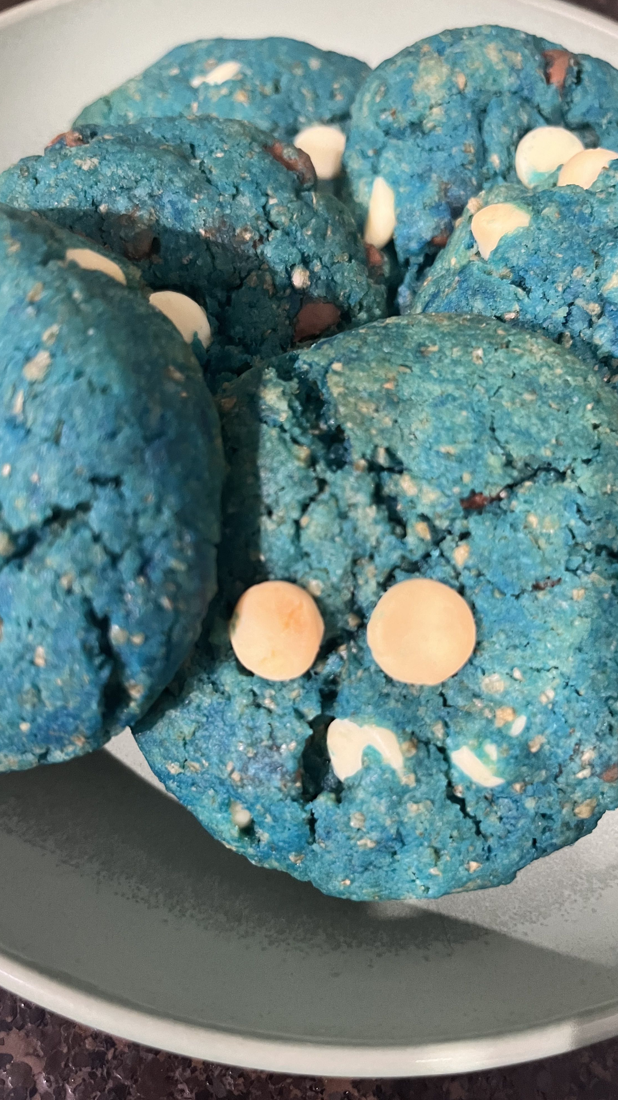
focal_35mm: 29
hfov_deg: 40.2
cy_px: 544
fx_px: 845
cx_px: 313
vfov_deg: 66.1
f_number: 1.6
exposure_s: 1/50
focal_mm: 5.1
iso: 400
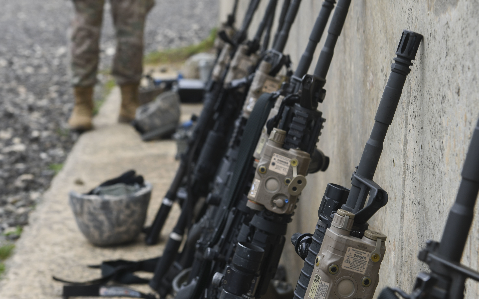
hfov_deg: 24.1
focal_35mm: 86
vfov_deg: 15.2
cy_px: 96
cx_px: 240
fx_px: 1123
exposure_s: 1/200
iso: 200
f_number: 6.3
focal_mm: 56
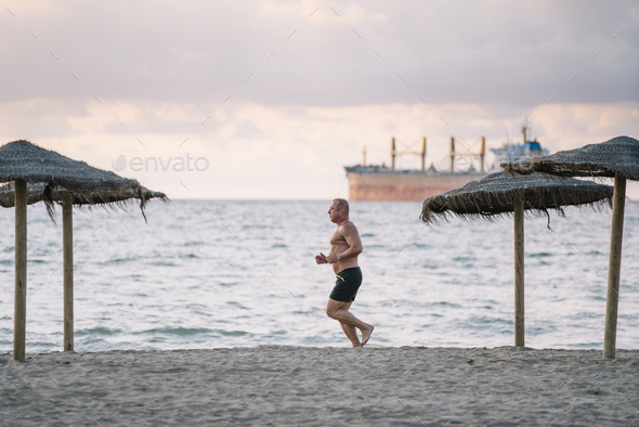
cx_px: 320
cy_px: 214
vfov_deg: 6.9
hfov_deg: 10.3
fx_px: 3552
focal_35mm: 200
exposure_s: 1/640
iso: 500
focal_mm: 200
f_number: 4
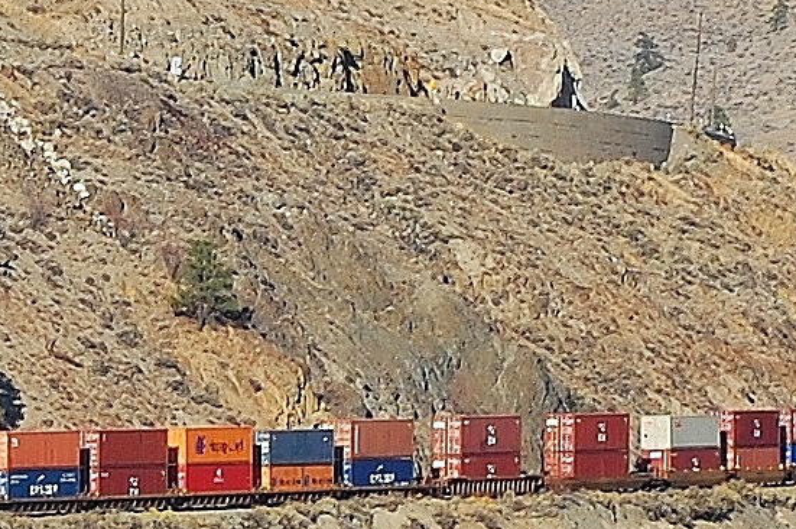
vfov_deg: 2.7
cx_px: -188
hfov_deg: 4.1
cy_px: 698
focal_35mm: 508
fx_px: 11219
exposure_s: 1/320
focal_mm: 62
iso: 200
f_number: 10
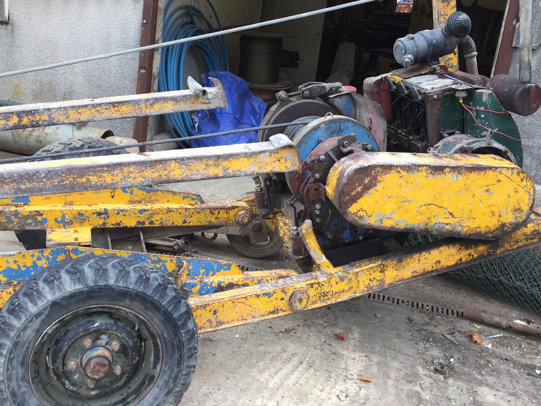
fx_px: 641
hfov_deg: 45.8
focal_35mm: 41
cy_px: 162
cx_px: 257
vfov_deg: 35.0
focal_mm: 4.15
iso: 40
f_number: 2.2
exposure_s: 1/100
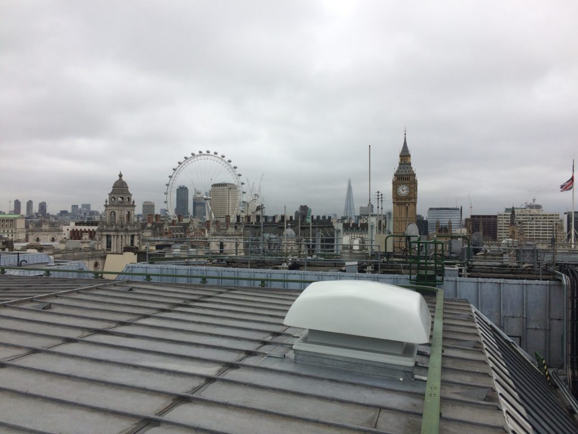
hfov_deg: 61.7
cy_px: 217
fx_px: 484
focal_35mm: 29
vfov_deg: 48.2
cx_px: 289
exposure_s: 1/302
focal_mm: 4.15
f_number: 2.2
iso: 32
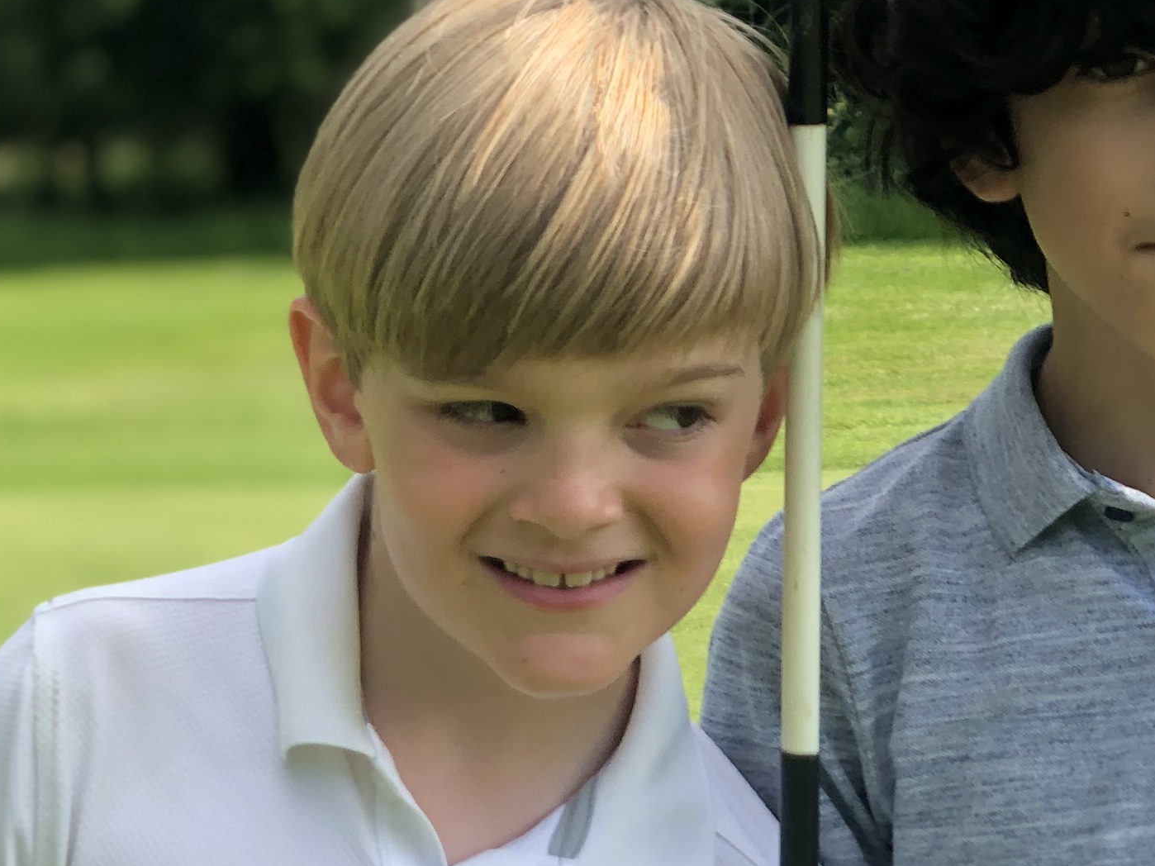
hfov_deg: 13.2
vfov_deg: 9.7
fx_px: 5004
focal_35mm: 150
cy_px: -216
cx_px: 454
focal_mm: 6
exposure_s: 1/322
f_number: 2.4
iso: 16
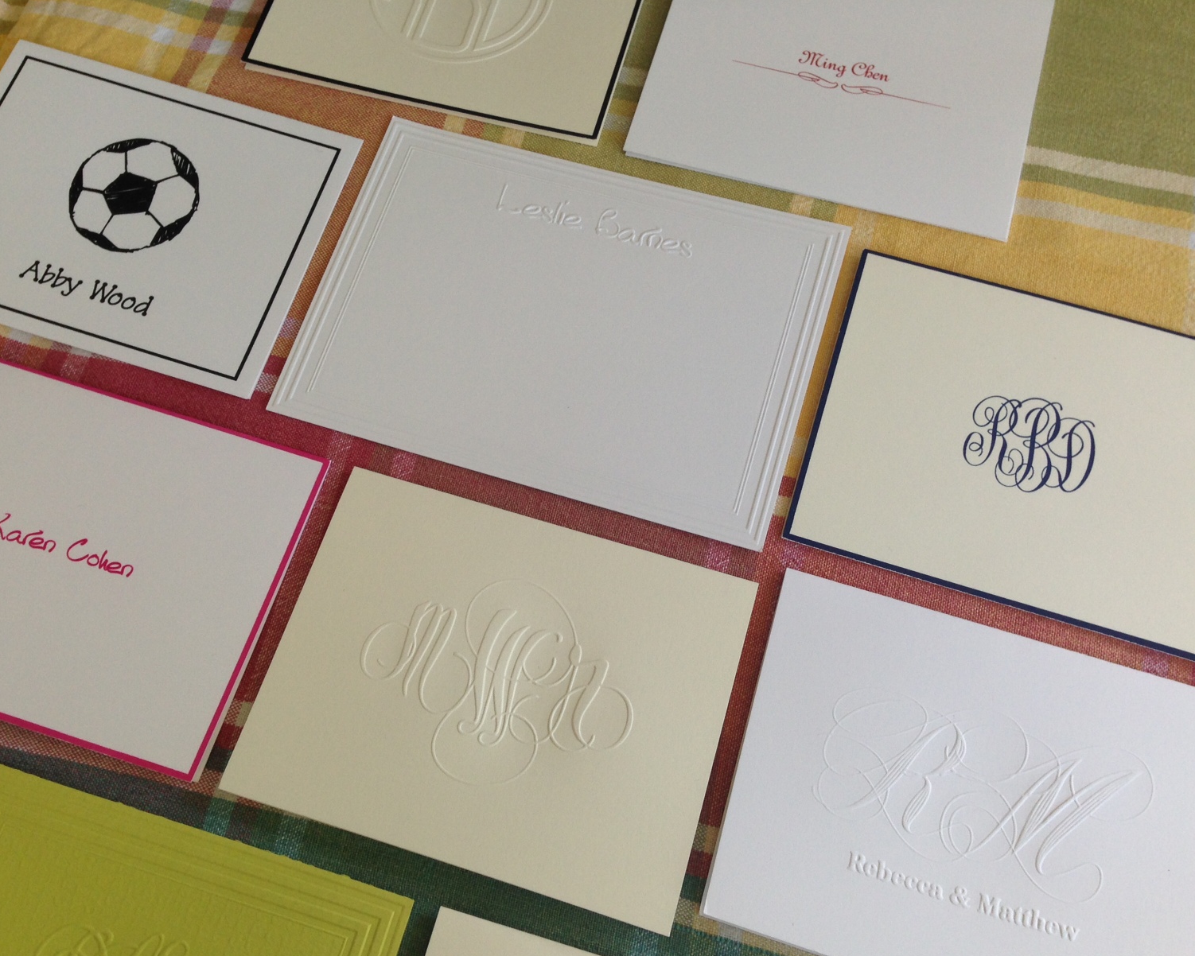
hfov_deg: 51.5
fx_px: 1238
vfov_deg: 42.2
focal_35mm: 35
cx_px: 559
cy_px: 485
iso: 64
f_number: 2.4
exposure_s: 1/40
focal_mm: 4.12
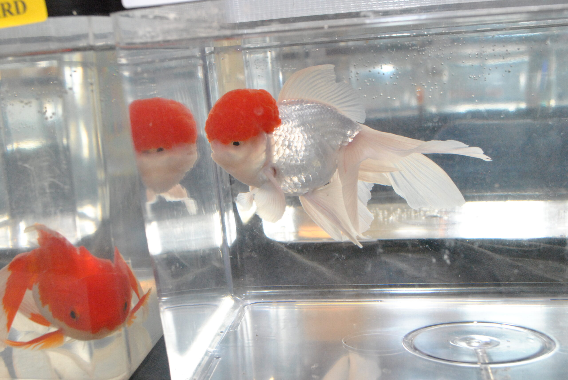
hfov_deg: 46.3
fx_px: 663
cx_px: 284
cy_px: 190
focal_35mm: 42
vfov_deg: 32.0
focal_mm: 28
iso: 1600
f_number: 8
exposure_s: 1/100
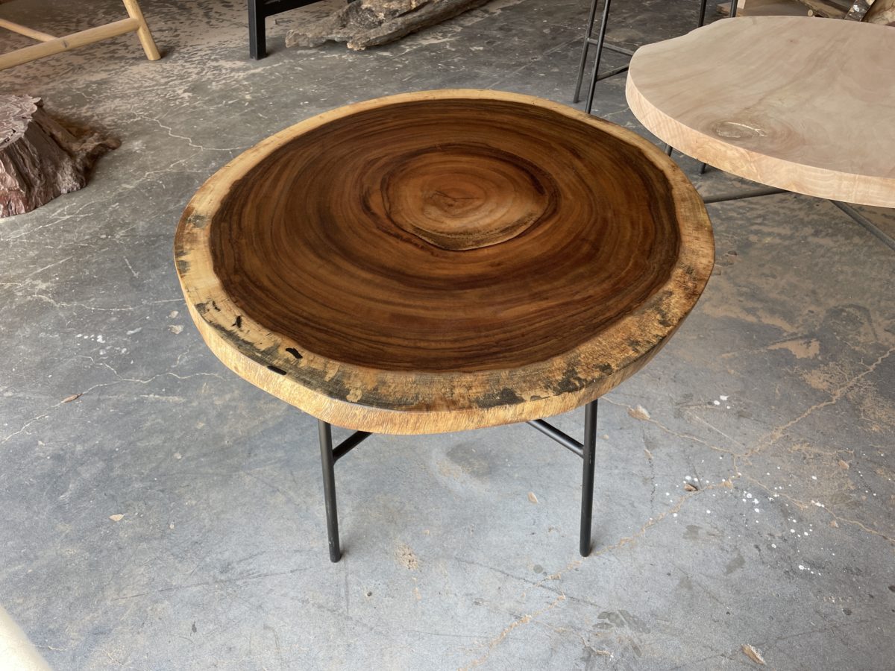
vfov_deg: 53.1
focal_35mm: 26
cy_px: 336
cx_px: 448
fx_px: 672
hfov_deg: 67.3
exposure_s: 1/180
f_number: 1.6
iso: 32
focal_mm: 4.2
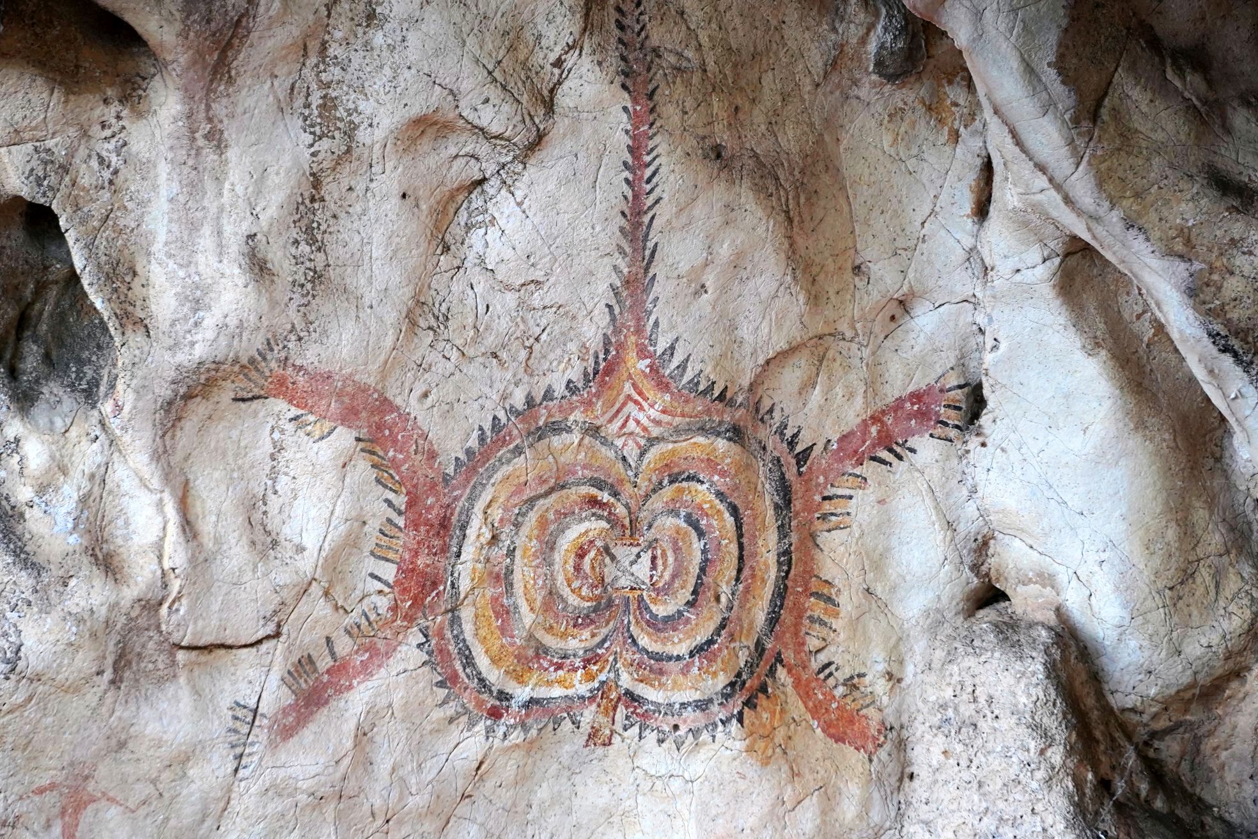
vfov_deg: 6.3
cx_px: 629
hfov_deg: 9.5
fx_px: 7582
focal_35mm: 217
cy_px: 420
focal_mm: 145
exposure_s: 1/250
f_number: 5.6
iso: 1250
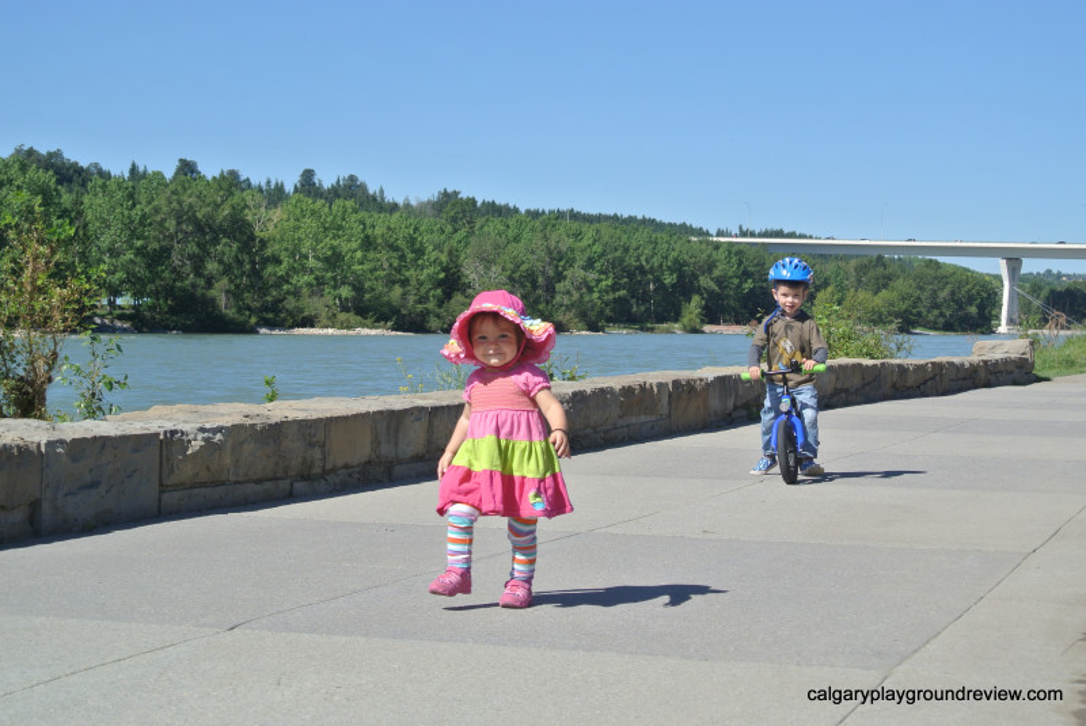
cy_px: 363
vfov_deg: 16.9
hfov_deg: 25.0
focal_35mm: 81
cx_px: 543
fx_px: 2446
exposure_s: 1/500
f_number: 5.6
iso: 100
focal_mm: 30
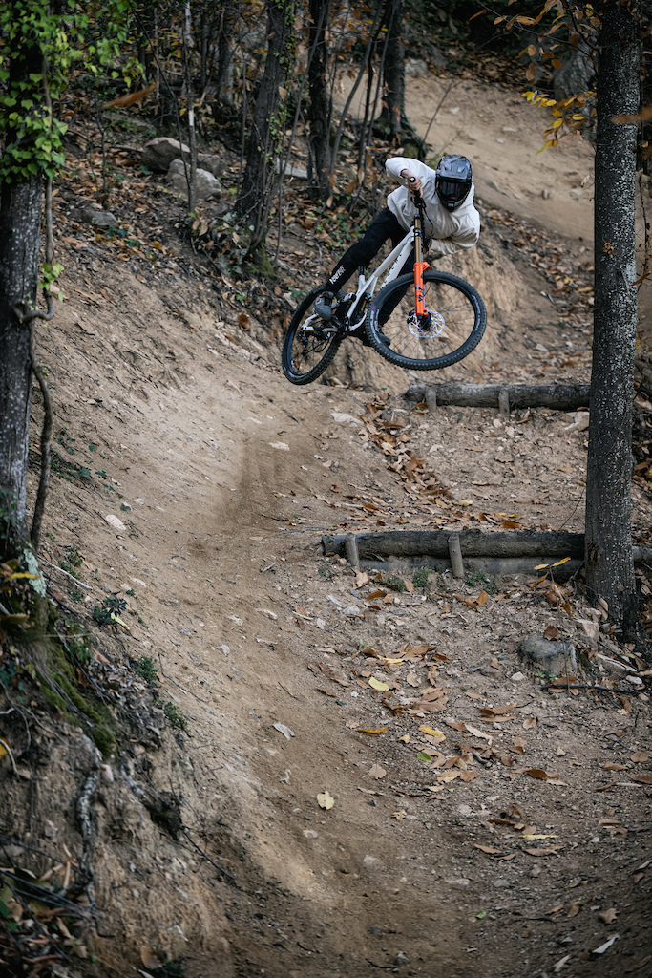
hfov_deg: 13.6
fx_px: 2743
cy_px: 489
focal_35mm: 101
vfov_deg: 20.2
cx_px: 326
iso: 1000
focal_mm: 101
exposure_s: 1/1000
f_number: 2.8
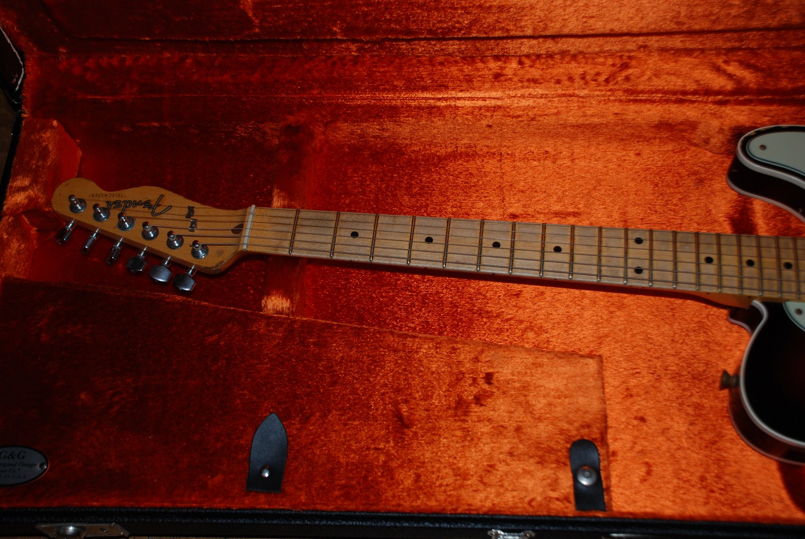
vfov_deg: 29.0
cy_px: 270
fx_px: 1041
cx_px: 402
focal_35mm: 46
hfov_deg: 42.3
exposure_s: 1/60
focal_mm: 31
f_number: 4.2
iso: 200
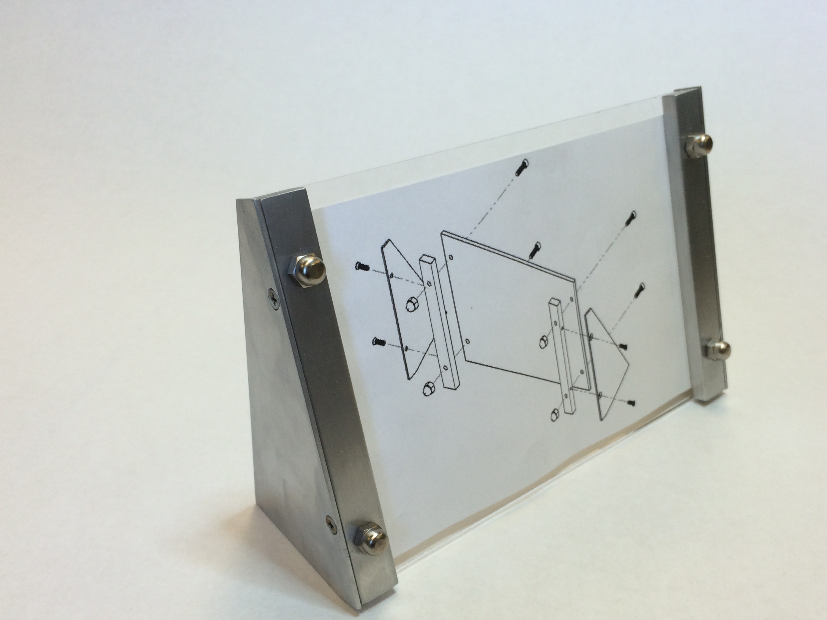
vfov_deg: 41.7
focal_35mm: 34
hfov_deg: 53.8
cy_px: 356
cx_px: 459
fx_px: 812
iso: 40
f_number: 2.2
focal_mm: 4.15
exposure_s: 1/60
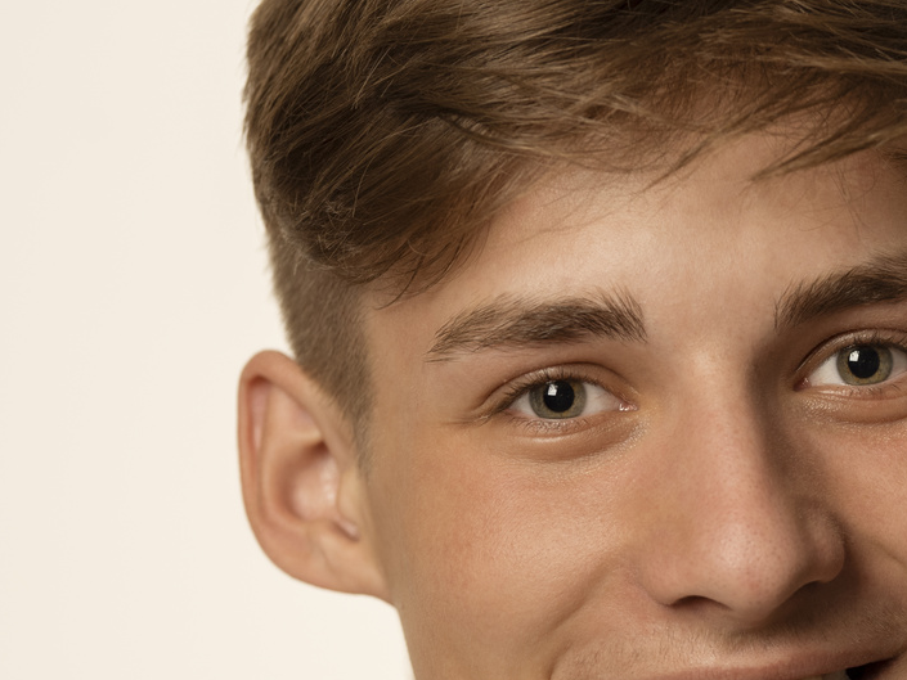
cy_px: 596
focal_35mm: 298
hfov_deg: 6.6
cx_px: 1018
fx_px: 7809
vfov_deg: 5.0
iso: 250
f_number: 4.5
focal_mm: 135
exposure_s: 1/200
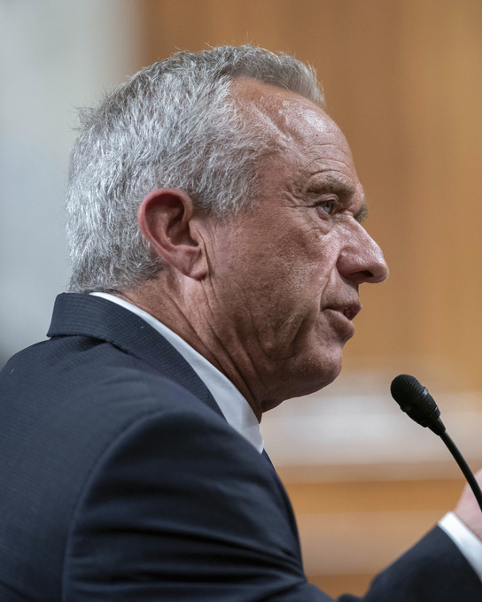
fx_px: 10075
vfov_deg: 3.4
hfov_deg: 2.7
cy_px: 301
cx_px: 397
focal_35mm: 565
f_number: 3.2
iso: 2500
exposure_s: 1/200
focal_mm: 400
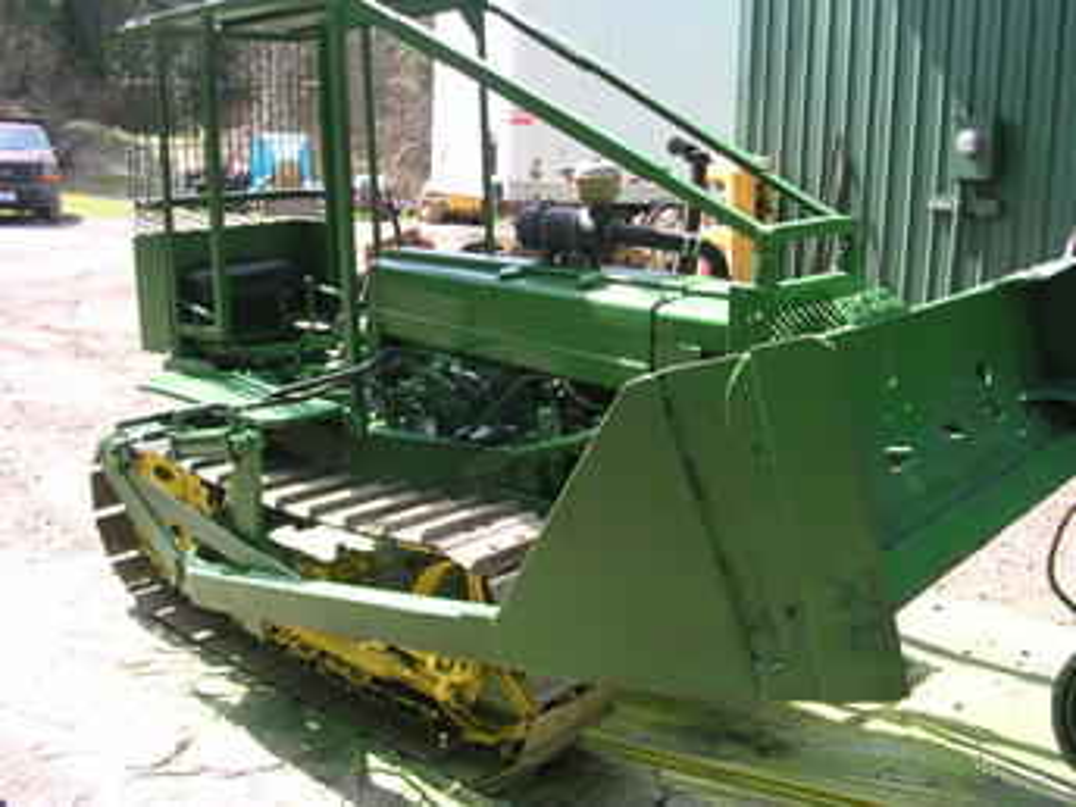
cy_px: 404
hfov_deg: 50.1
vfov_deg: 38.7
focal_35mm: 37
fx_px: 1150
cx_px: 538
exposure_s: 1/189
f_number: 2.7
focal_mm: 5.6
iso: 100
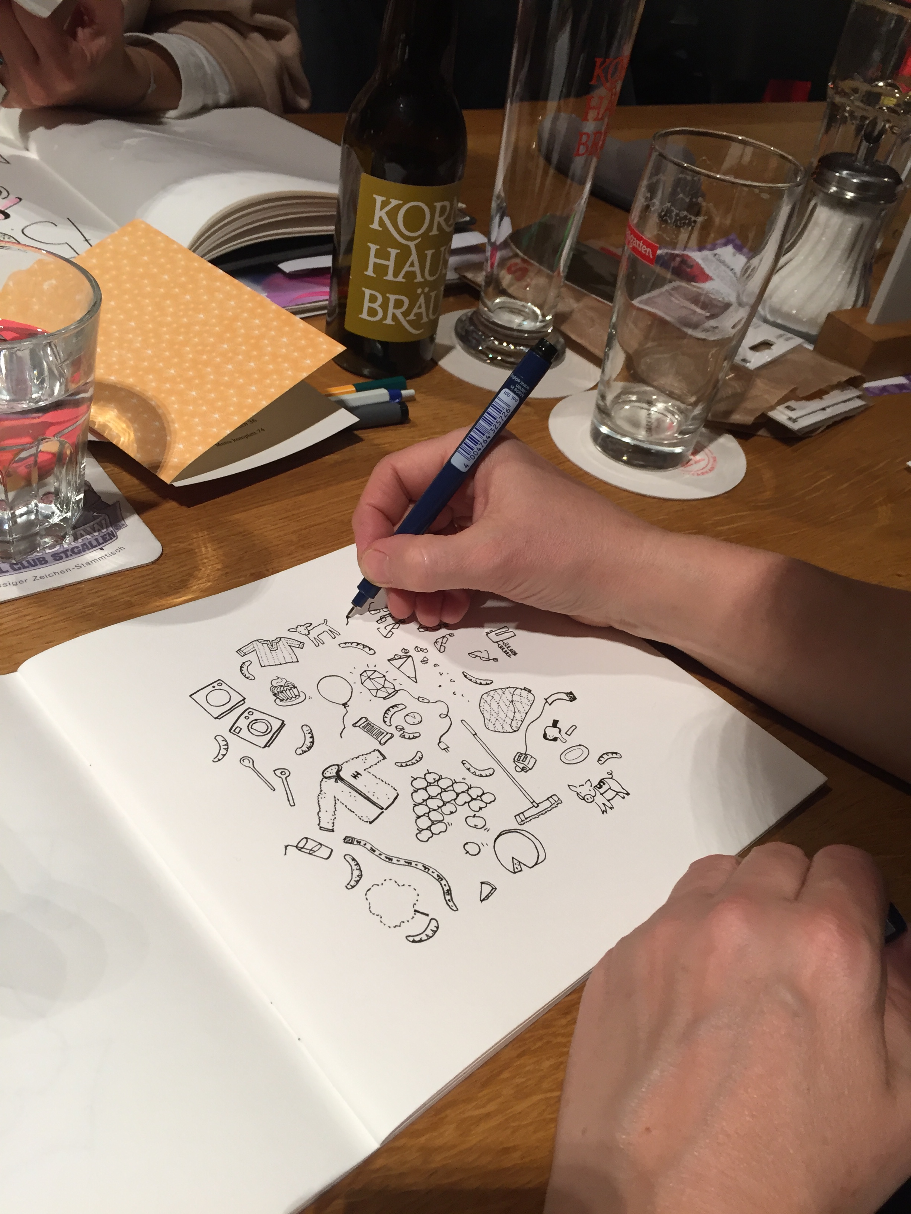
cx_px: 456
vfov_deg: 61.7
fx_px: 1018
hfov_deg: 48.2
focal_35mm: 29
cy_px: 607
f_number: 2.2
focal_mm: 4.15
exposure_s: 1/33
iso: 100
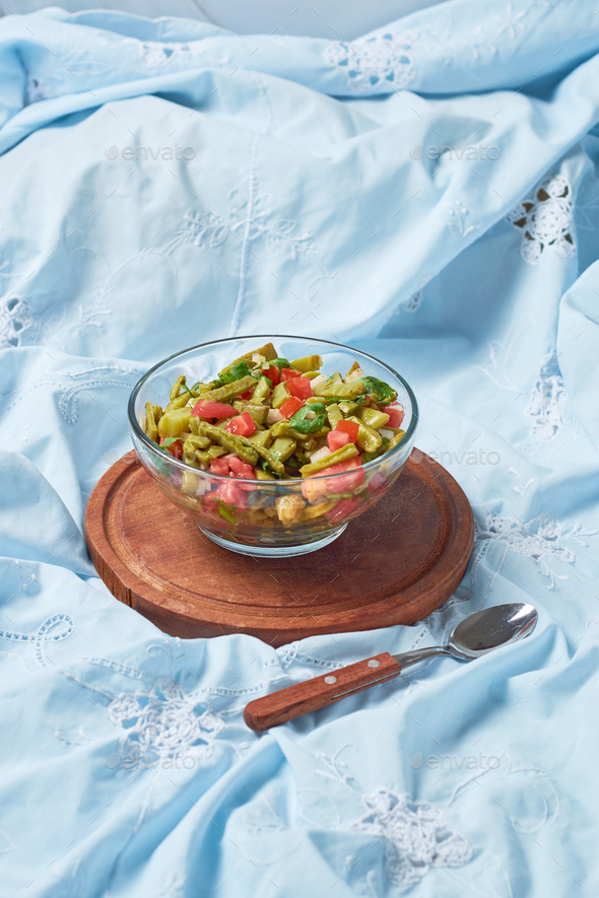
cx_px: 300
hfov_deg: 18.2
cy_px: 449
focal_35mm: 75
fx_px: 1872
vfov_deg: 27.0
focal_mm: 50
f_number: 5.6
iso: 100
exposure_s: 1/160
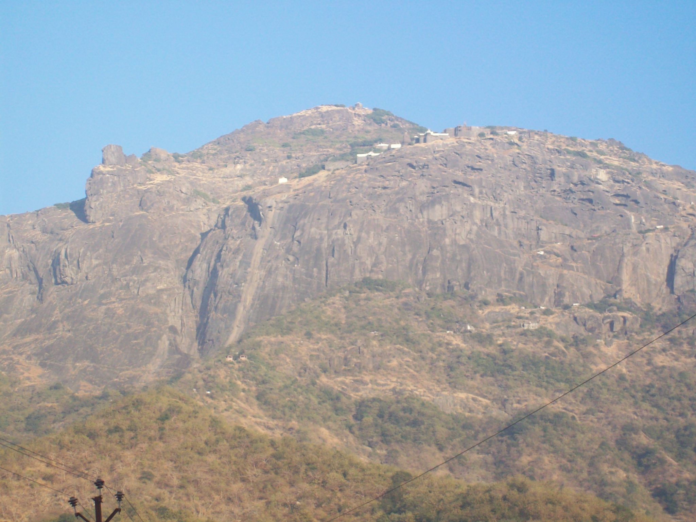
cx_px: 348
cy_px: 261
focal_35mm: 108
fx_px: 2171
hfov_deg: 18.2
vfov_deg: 13.7
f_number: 4.8
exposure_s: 1/230
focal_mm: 18
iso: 80
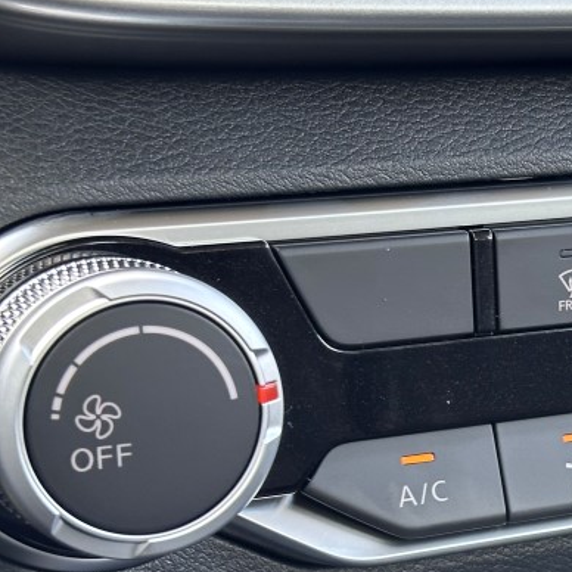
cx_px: 683
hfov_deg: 15.0
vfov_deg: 15.5
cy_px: 391
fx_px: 2094
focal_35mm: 112
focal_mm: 6.86
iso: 80
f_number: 1.78
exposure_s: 1/102
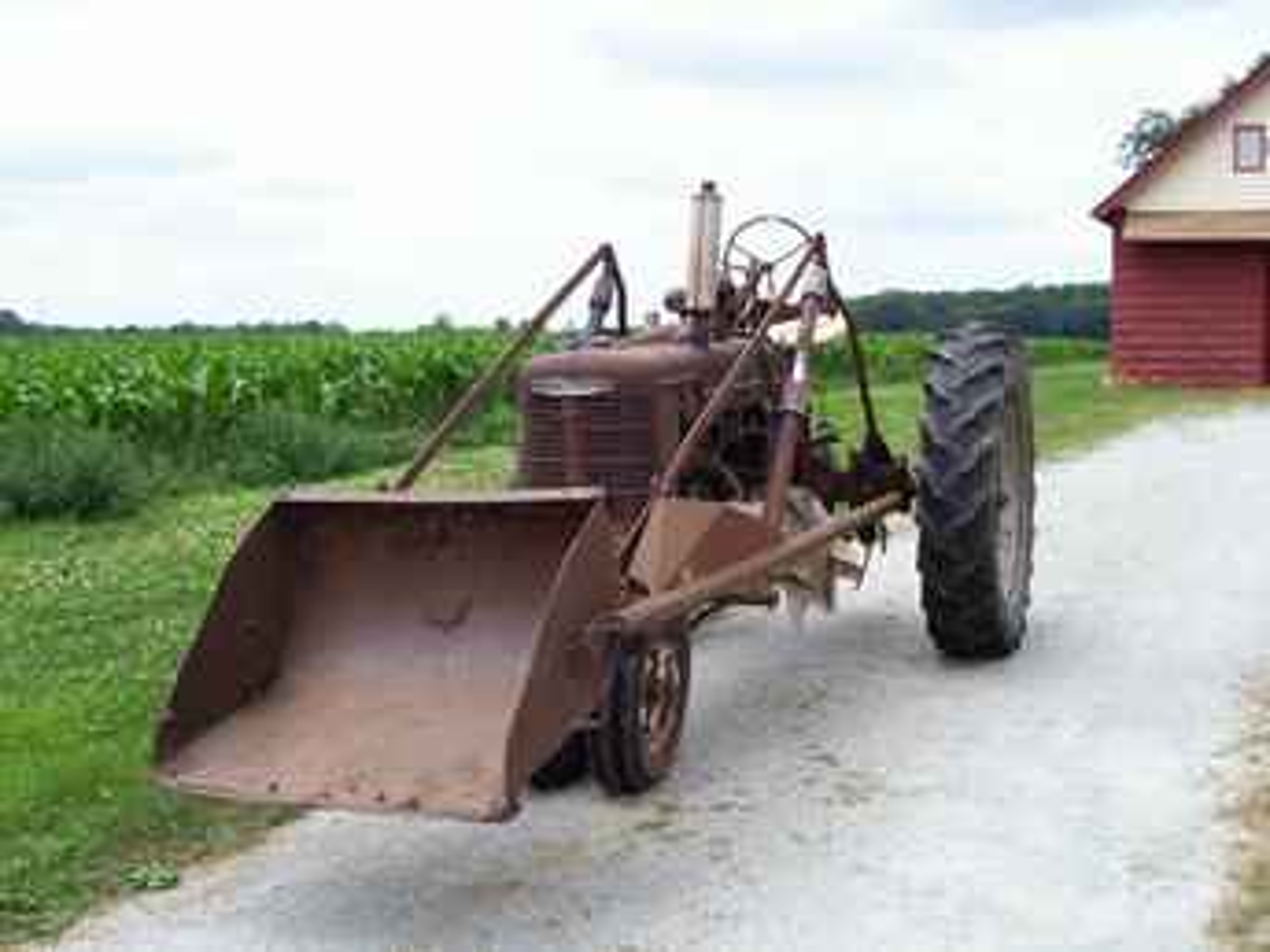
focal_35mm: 42
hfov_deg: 44.8
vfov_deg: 34.3
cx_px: 635
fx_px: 1541
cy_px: 476
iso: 80
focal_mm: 7
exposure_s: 1/237
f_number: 5.6
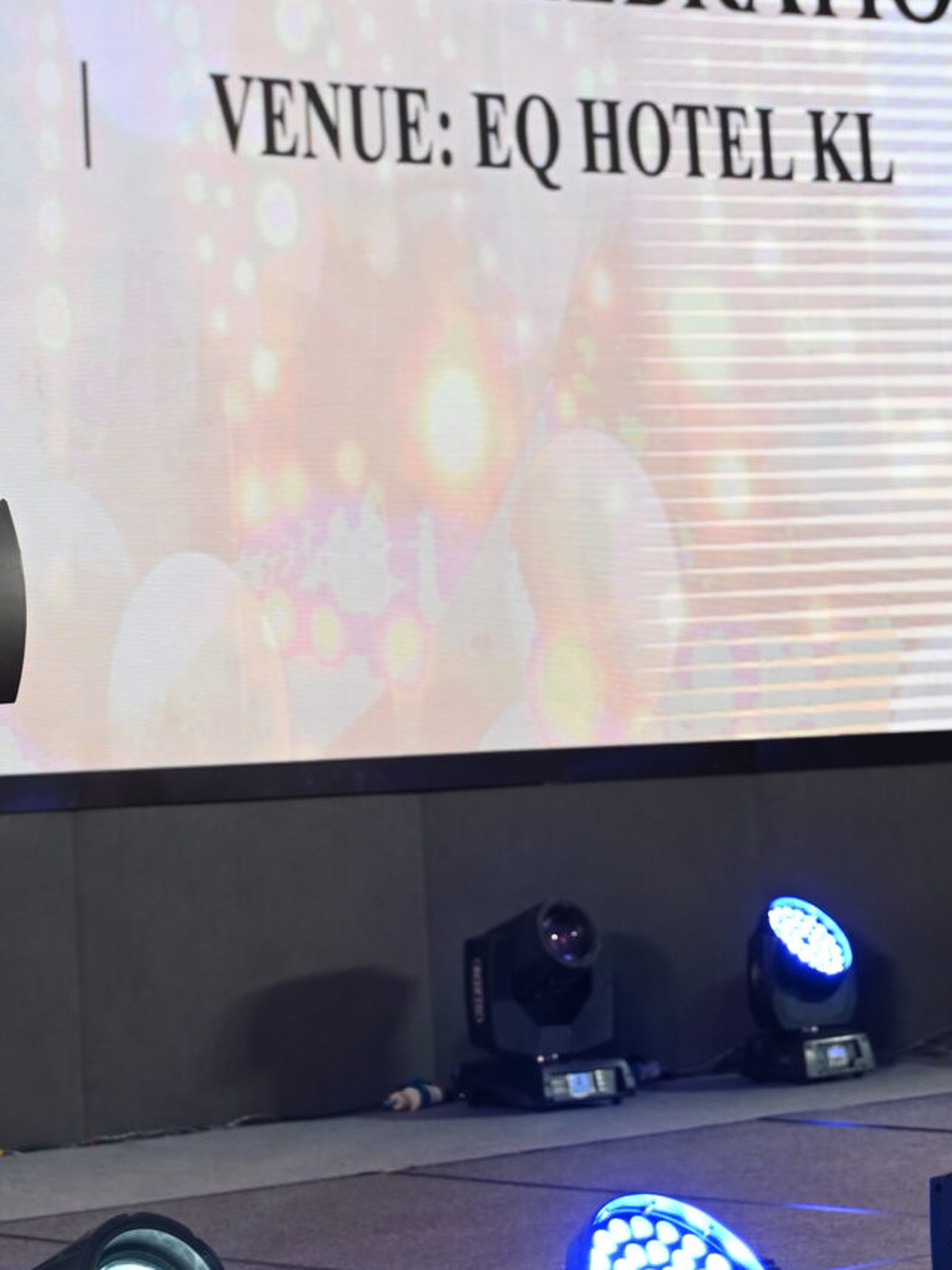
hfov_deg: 12.7
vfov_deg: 16.5
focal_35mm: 115
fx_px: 4217
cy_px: -199
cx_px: -8
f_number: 2.8
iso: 320
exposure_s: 1/80
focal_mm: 40
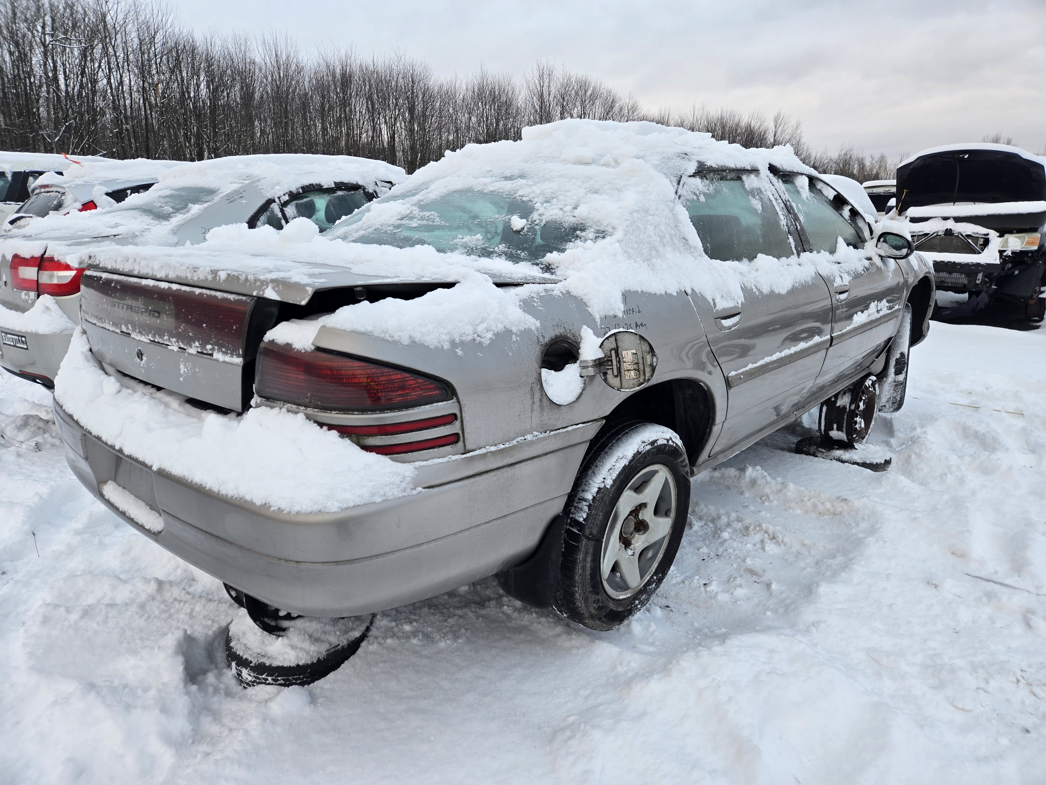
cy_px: 392
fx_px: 695
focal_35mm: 23
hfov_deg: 73.9
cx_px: 523
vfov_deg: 58.9
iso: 50
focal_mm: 5.4
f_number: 1.8
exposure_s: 1/180
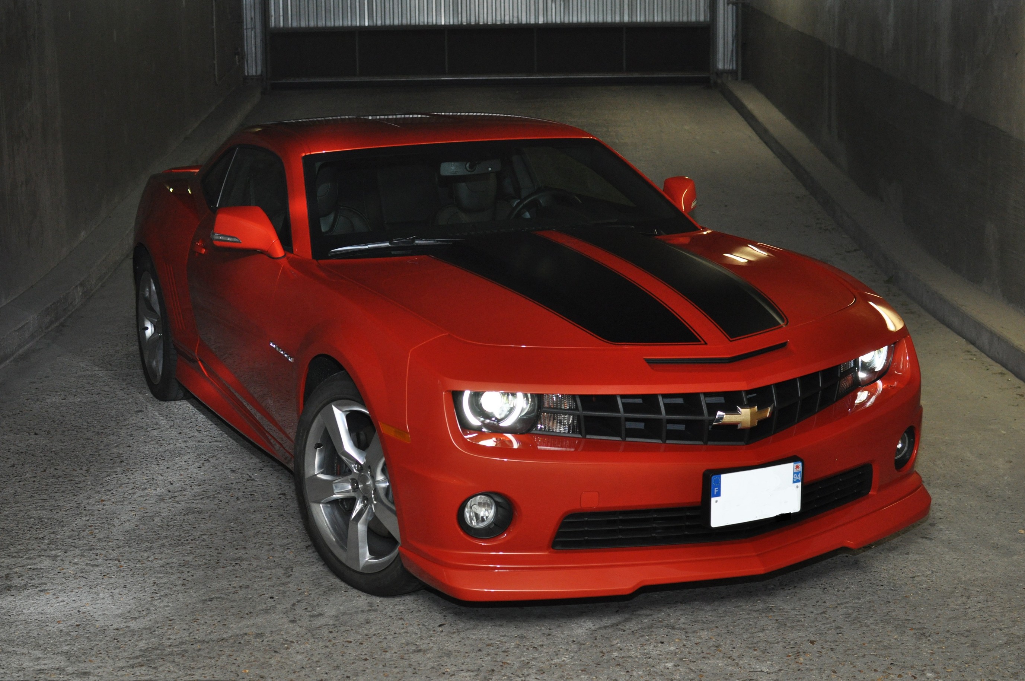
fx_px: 1493
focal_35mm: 52
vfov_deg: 25.7
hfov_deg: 37.9
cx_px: 512
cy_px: 340
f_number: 4
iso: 800
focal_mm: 35
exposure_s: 1/60
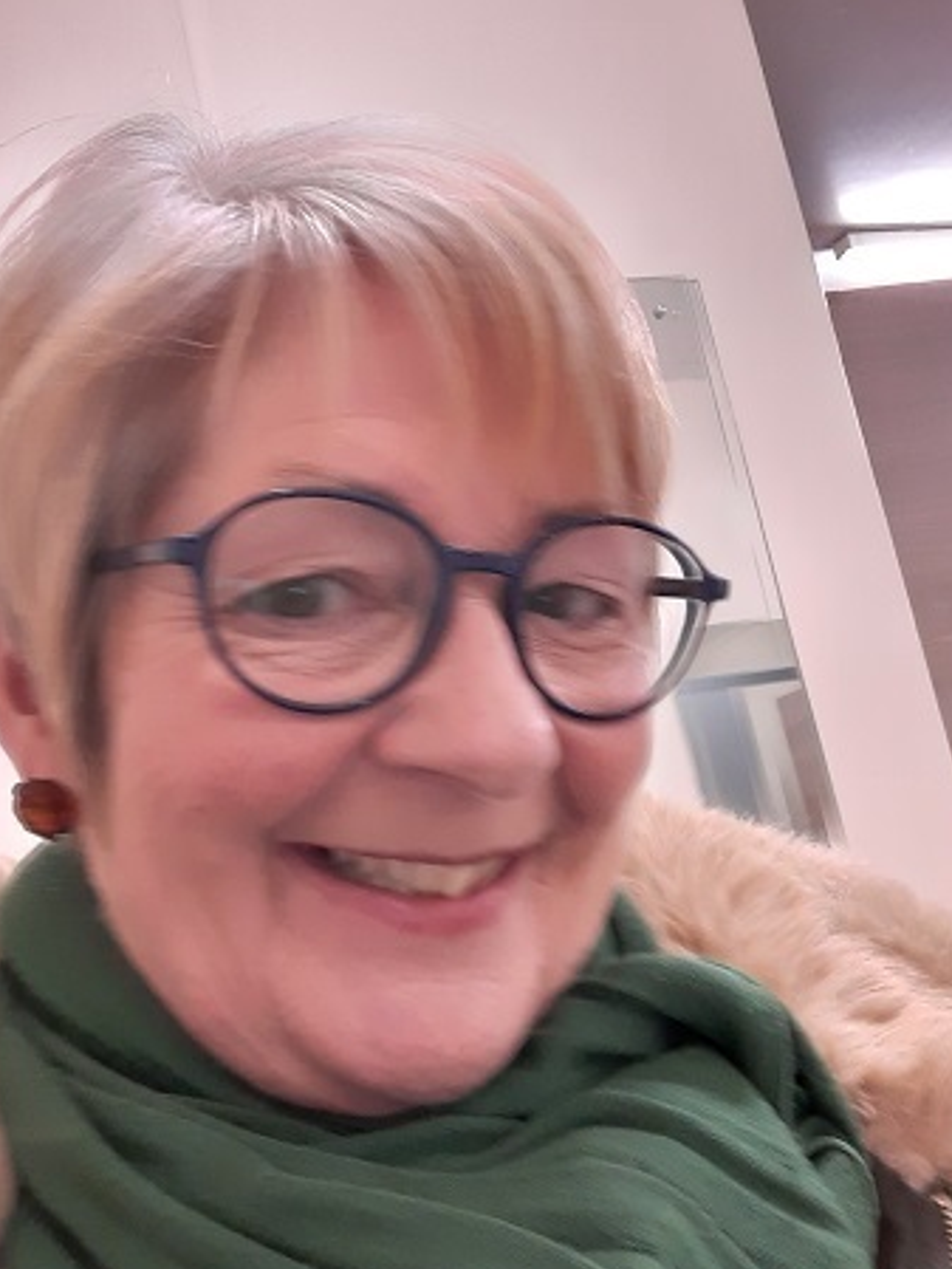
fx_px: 1393
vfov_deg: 48.9
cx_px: 463
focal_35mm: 38
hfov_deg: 37.7
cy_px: 705
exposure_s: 1/25
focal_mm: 2.66
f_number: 2
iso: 200
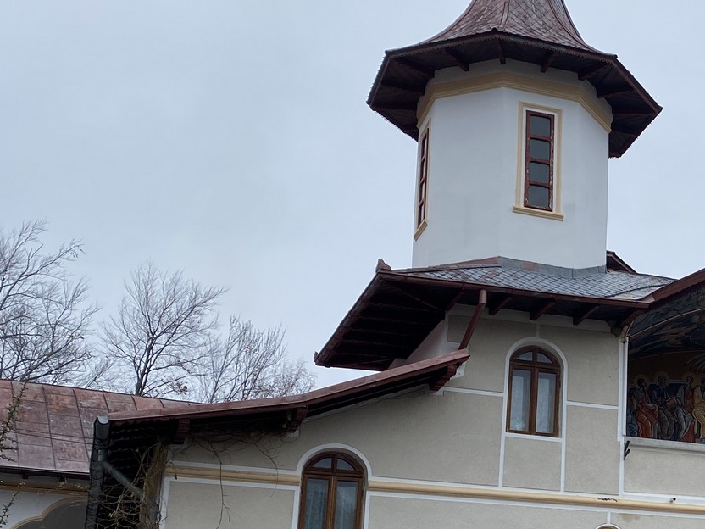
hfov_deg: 28.3
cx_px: 747
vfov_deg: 23.1
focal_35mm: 63
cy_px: 390
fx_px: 1283
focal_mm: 4.25
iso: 32
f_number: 1.8
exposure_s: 1/981
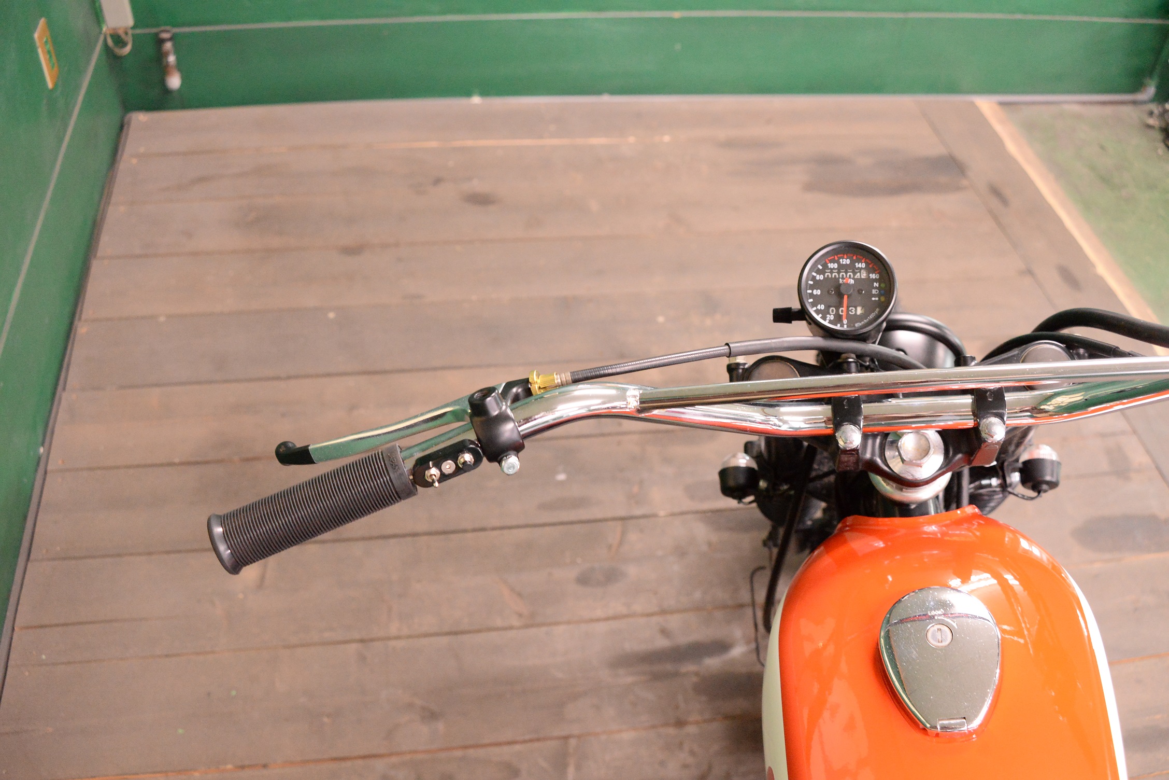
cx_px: 584
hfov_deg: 54.4
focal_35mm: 35
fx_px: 1136
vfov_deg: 37.9
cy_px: 390
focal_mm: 35
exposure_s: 1/40
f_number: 6.3
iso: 6400
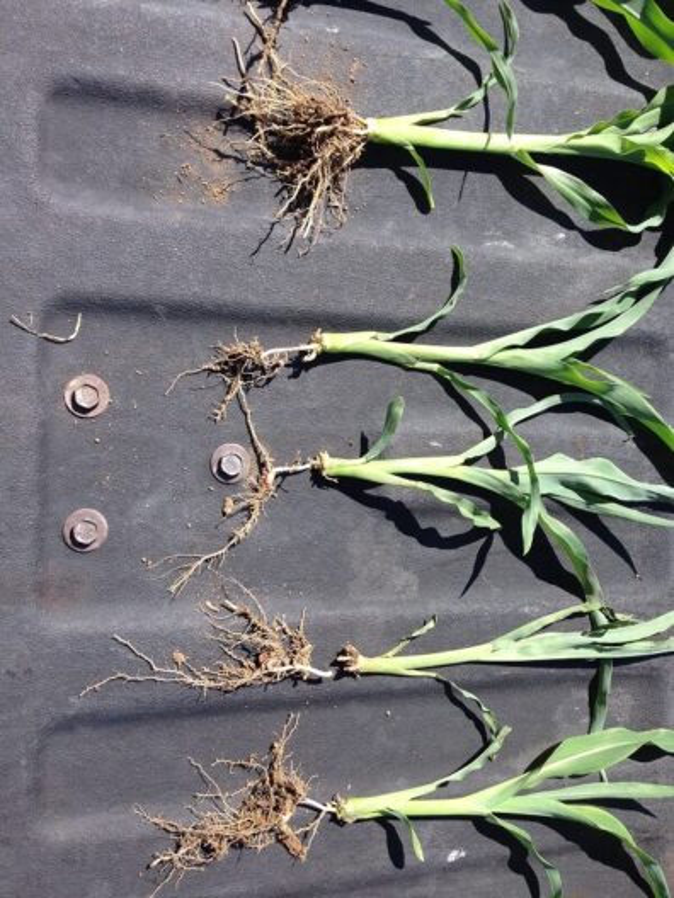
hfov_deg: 42.9
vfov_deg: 55.4
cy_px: 449
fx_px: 857
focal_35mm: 33
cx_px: 337
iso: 50
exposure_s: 1/919
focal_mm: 4.12
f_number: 2.4
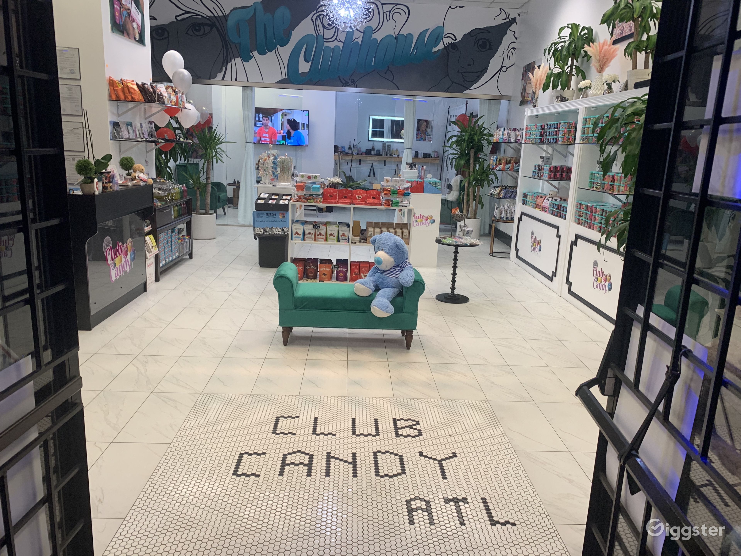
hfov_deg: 67.3
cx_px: 370
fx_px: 557
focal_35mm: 26
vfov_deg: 53.1
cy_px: 278
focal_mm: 4.25
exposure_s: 1/60
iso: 64
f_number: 1.8
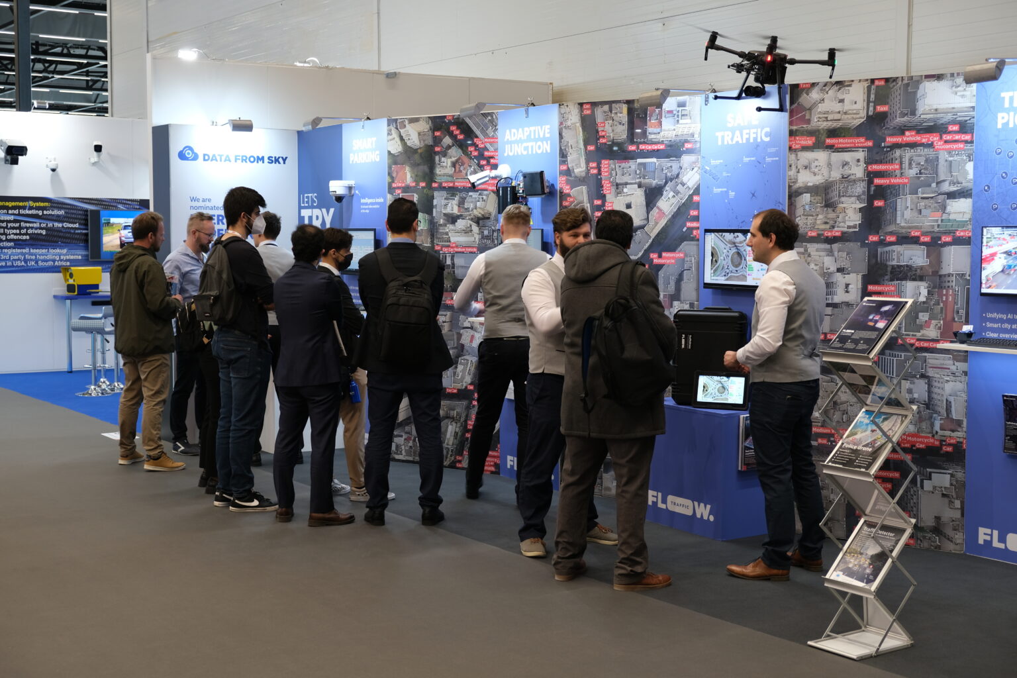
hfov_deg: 41.9
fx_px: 1328
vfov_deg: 28.6
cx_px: 508
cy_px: 339
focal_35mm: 47
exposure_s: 1/30
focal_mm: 31.5
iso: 320
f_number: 3.6
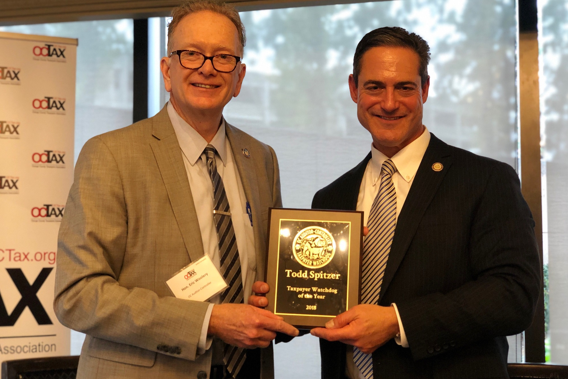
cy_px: 180
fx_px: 868
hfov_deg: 36.2
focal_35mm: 55
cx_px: 287
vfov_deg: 24.6
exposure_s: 1/24
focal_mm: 6
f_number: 2.4
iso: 160
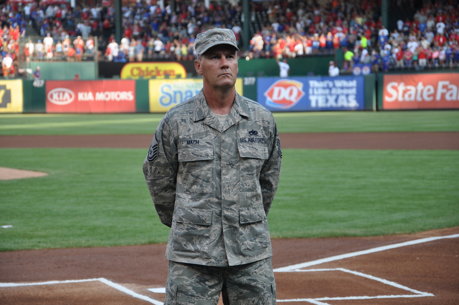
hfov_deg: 13.1
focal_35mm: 158
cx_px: 230
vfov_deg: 8.7
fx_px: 2006
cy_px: 152
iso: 200
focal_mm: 105
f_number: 6.3
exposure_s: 1/160
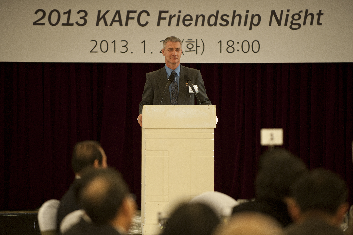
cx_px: 176
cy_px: 118
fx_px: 1960
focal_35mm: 200
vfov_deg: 6.9
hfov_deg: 10.3
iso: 1000
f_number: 2.8
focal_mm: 200
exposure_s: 1/100
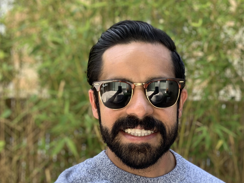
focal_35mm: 44
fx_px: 310
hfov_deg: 42.9
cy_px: 109
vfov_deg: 32.8
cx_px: 122
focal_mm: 2.87
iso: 40
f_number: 2.2
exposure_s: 1/121
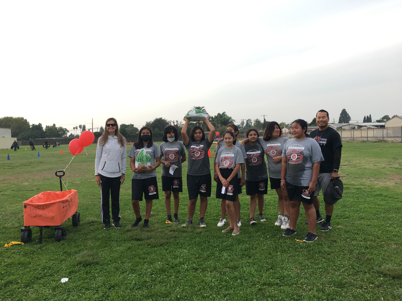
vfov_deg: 48.2
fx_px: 337
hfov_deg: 61.7
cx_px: 201
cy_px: 150
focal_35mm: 29
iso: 25
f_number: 2.2
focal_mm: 4.15
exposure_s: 1/339
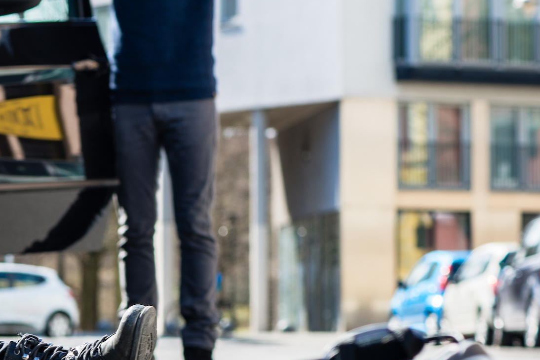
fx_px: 3601
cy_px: 162
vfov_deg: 5.7
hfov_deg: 8.5
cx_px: -50
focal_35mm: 240
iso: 100
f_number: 7.1
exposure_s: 1/160
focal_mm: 105
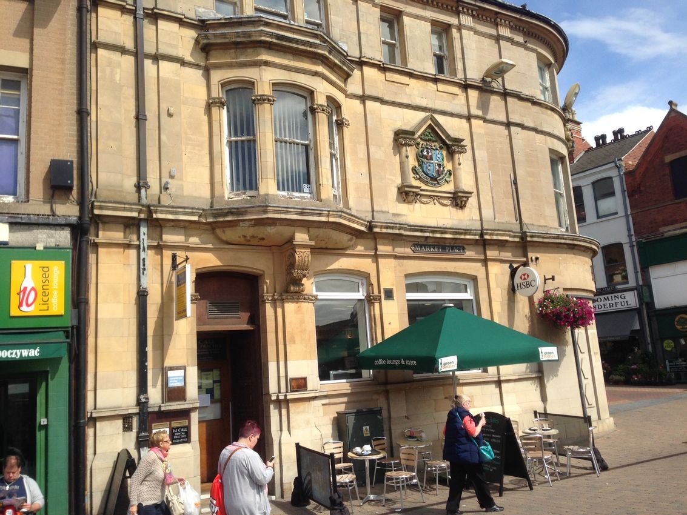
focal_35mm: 33
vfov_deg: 43.0
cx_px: 344
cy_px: 258
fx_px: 655
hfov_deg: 55.3
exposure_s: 1/1595
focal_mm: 4.12
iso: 50
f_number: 2.4
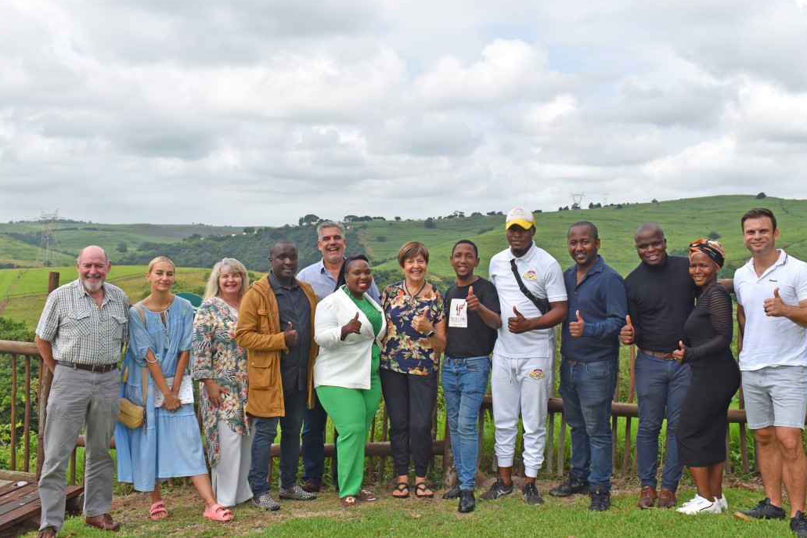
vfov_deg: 34.5
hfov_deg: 50.1
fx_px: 864
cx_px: 412
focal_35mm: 39
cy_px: 298
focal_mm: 23
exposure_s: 1/200
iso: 100
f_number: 9
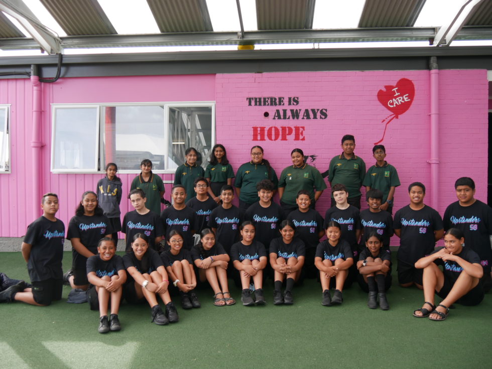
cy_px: 184
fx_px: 426
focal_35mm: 30
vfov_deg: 46.8
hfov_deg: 60.0
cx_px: 246
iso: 200
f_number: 3.6
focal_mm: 15
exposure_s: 1/250
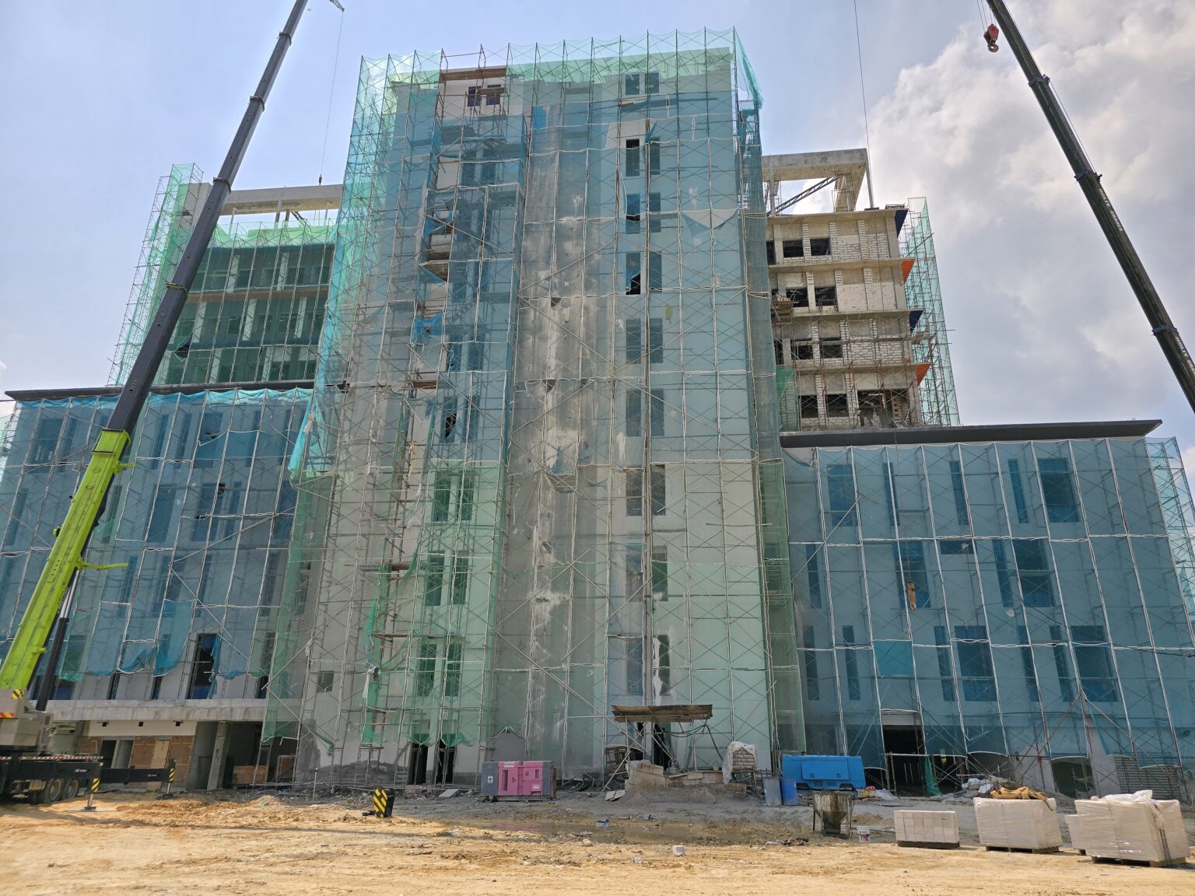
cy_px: 448
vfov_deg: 58.9
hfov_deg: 73.9
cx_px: 598
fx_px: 794
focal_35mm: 23
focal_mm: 6.3
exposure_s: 1/1354
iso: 12
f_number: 1.7
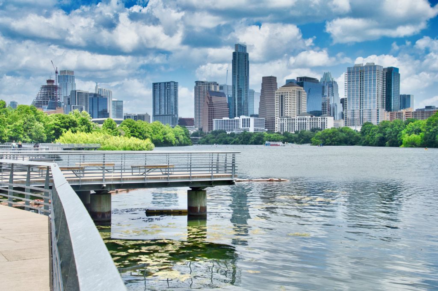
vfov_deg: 28.0
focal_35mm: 48
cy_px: 146
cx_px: 219
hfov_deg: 41.1
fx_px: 584
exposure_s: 1/2000
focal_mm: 32
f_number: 10
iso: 400
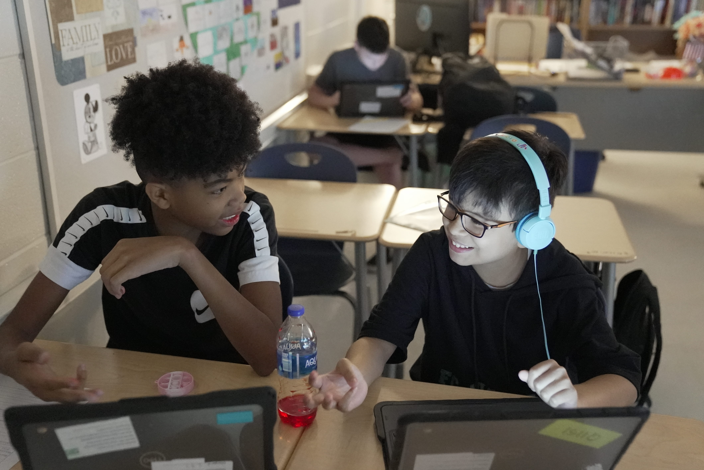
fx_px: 783
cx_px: 352
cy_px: 235
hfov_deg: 48.4
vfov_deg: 33.4
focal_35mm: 40
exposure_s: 1/160
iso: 25600
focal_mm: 40
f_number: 2.8
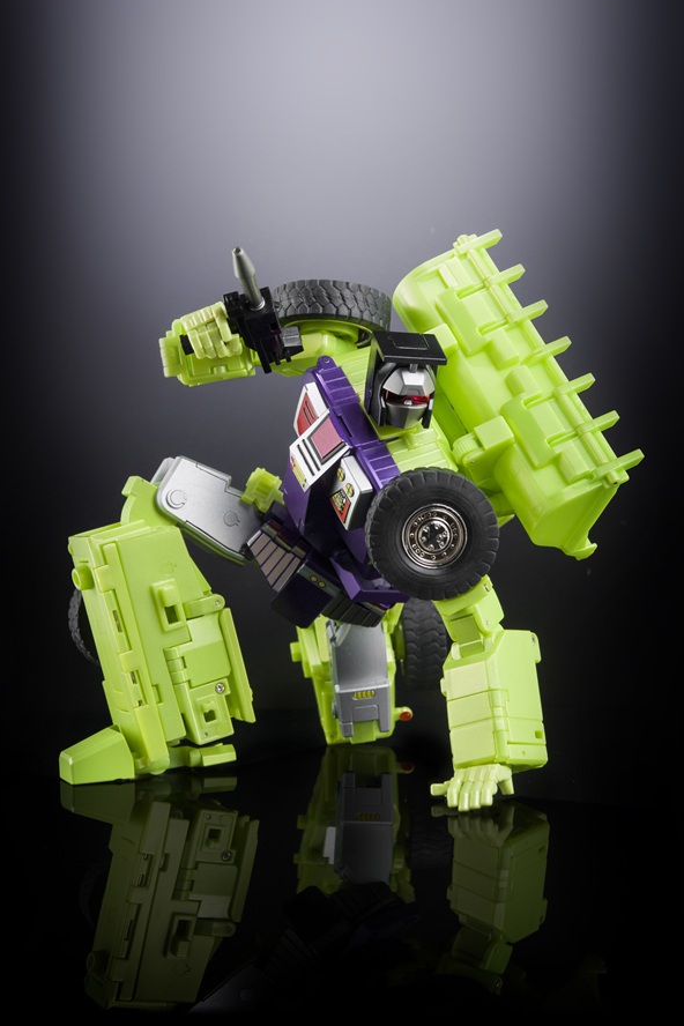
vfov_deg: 26.7
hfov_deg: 17.9
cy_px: 510
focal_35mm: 76
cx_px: 339
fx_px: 2166
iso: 500
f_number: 9
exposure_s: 1/30
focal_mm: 50
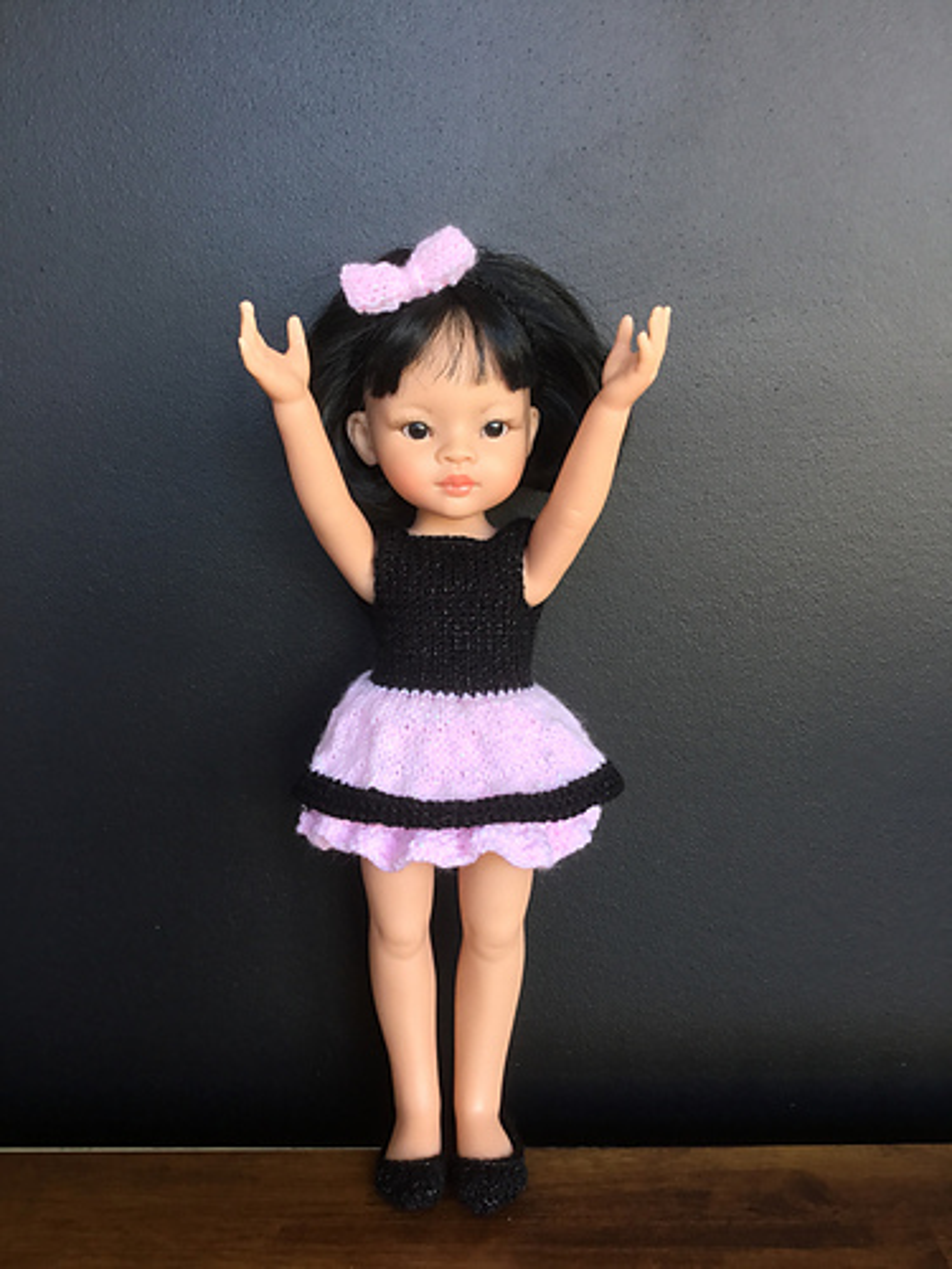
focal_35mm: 31
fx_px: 1137
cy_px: 634
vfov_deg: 58.4
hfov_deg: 45.4
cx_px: 476
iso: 64
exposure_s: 1/30
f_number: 2.4
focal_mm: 3.3
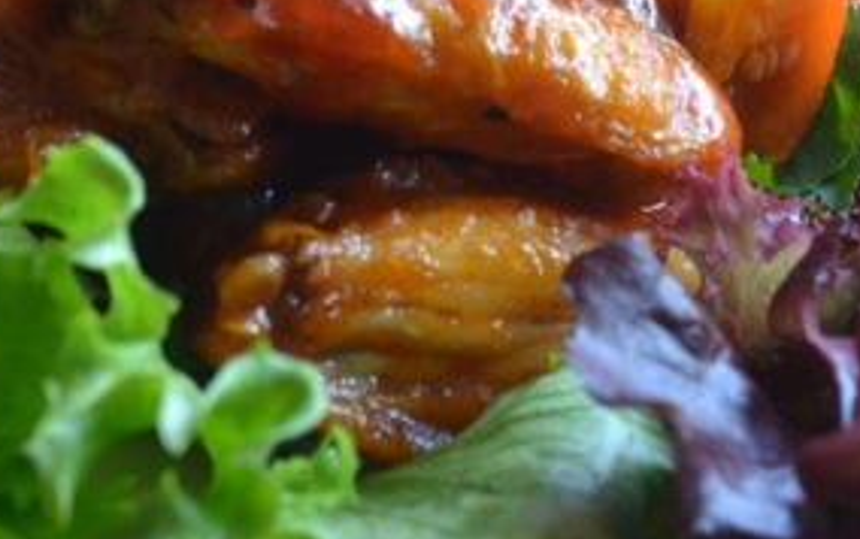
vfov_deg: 10.4
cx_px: 391
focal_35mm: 124
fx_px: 2909
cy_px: -112
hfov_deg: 16.8
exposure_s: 1/60
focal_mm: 30
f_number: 7.1
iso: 800
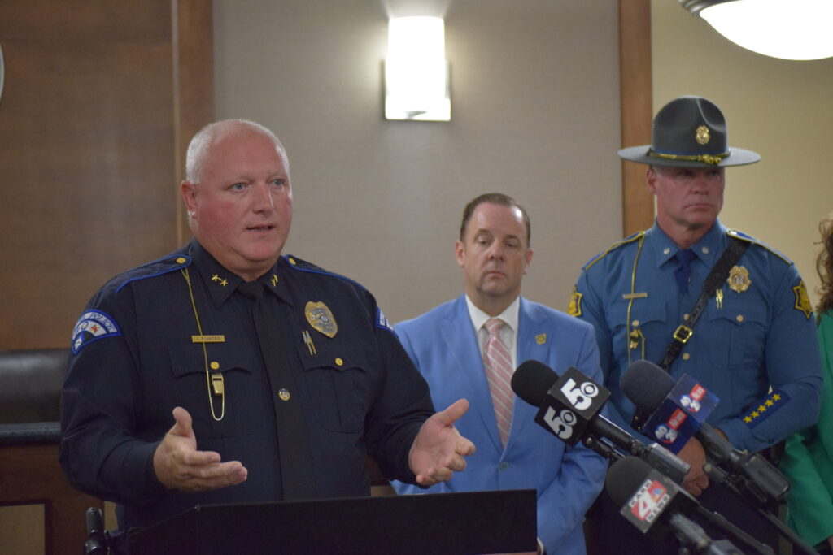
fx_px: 2360
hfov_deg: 20.0
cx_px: 416
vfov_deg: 13.4
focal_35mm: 102
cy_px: 278
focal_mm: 68
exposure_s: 1/125
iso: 3200
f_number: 4.2
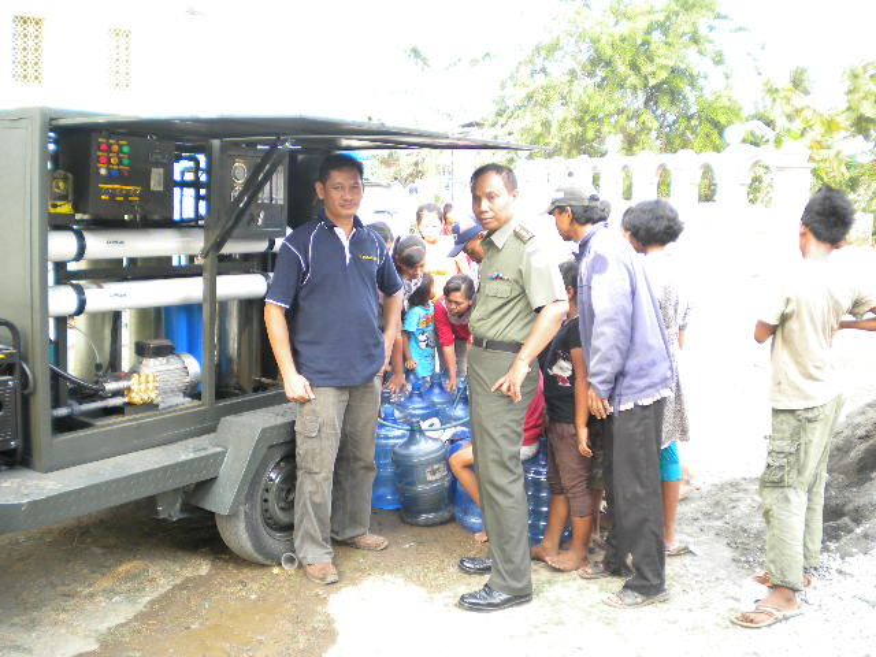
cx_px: 438
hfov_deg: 52.6
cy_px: 328
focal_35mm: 35
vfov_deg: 40.7
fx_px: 886
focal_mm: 6.3
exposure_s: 1/56.8
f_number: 3.1
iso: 118
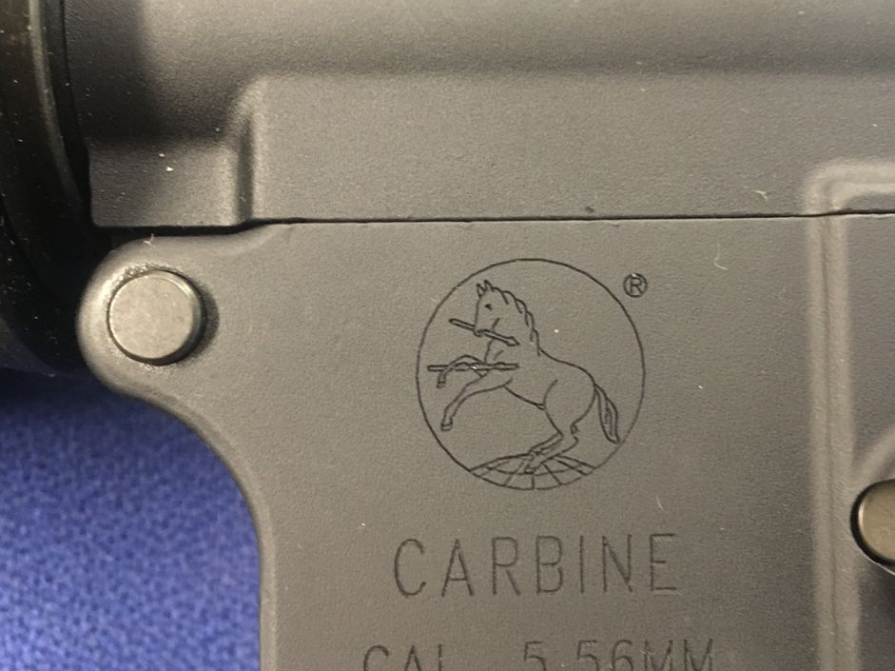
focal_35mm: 37
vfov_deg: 38.6
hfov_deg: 50.1
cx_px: 464
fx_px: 956
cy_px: 308
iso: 125
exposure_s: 1/4
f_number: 2.2
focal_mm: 4.15
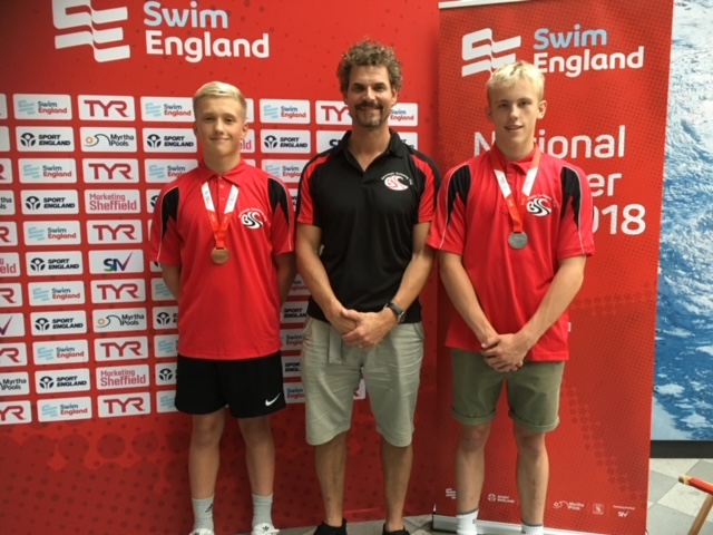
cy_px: 268
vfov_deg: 48.2
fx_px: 597
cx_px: 356
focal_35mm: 29
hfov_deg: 61.7
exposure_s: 1/33
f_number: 2.2
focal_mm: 4.15
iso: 160
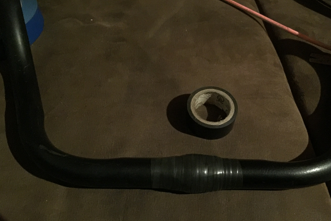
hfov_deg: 51.8
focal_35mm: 37
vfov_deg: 35.9
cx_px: 185
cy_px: 108
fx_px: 340
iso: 500
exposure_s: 1/4
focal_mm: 4.15
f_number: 2.2
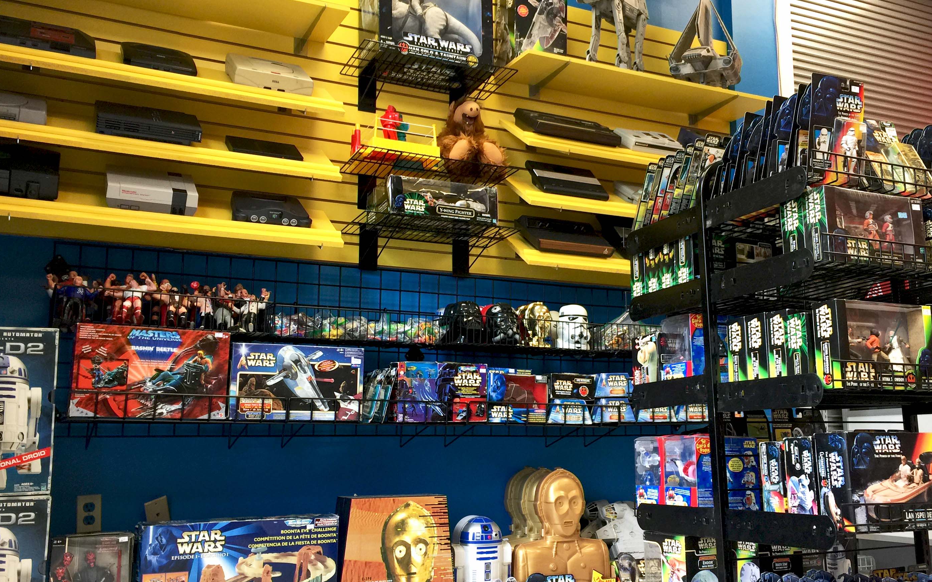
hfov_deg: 54.0
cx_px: 500
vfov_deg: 35.3
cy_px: 307
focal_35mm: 36
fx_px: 914
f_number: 2.2
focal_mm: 4.15
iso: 32
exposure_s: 1/15
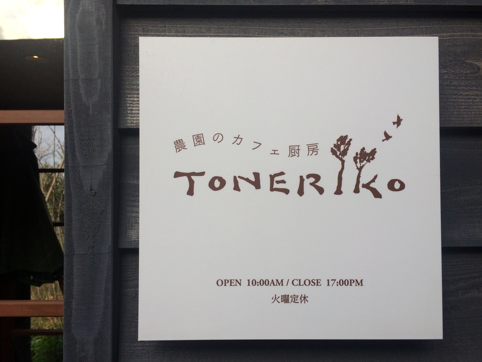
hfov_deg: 61.7
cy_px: 181
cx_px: 241
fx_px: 404
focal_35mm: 29
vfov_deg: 48.2
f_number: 2.2
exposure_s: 1/471
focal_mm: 4.15
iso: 32
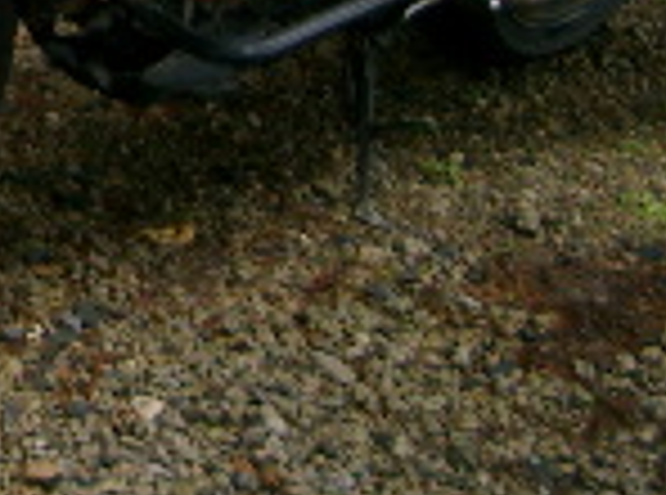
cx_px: -454
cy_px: -259
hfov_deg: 11.6
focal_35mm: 160
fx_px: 3068
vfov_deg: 9.0
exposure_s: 1/60
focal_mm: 7.6
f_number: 2.6
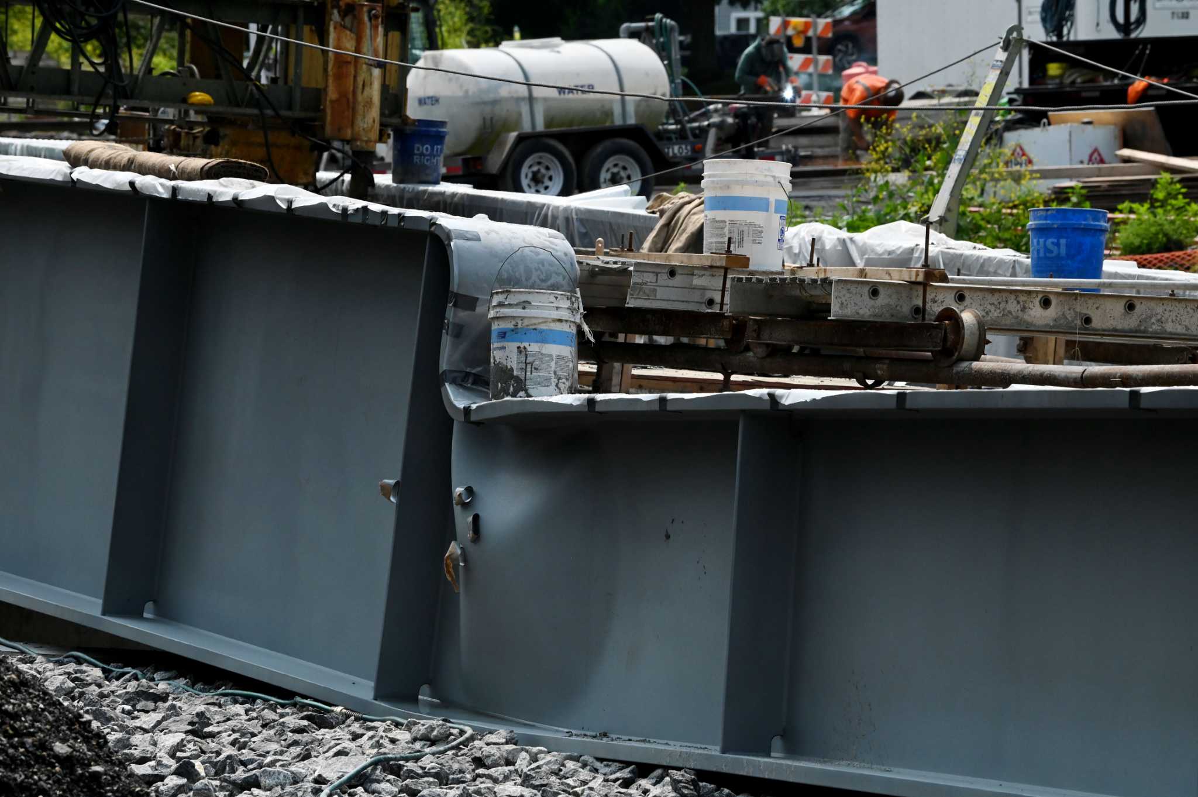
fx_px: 4988
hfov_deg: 13.7
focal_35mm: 150
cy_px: 398
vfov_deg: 9.1
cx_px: 599
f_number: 9
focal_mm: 150
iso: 2800
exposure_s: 1/8000
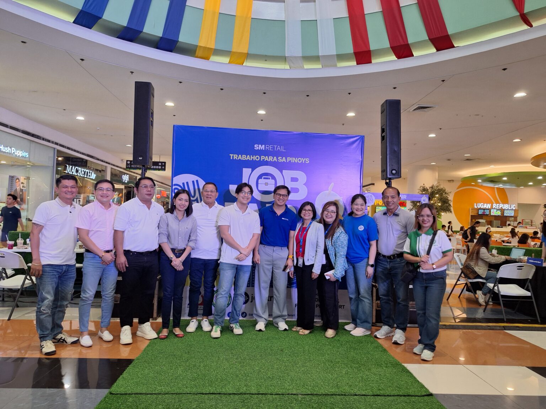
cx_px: 273
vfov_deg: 58.9
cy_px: 204
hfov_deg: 73.9
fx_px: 363
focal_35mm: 23
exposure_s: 1/40
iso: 80
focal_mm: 5.54
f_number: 1.8
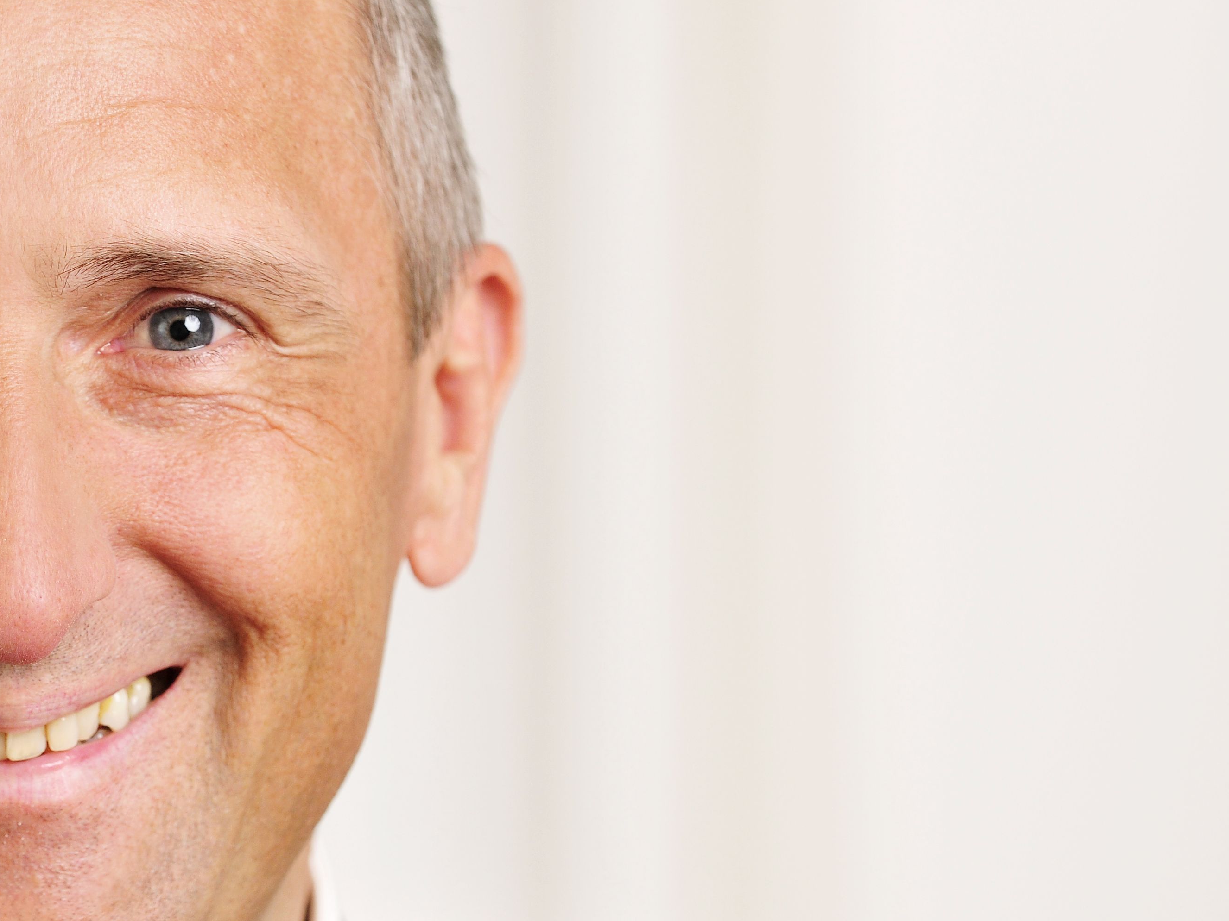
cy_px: 509
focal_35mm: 263
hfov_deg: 7.5
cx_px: 31
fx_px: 9338
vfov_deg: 5.7
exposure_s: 1/60
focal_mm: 120
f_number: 5.6
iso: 400
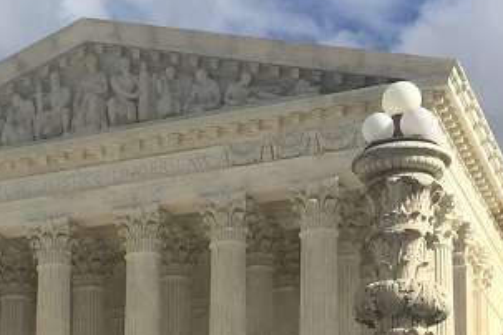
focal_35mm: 104
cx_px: 37
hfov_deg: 19.2
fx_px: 1453
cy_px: 491
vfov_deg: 12.6
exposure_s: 1/3300
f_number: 2.2
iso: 32
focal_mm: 4.15
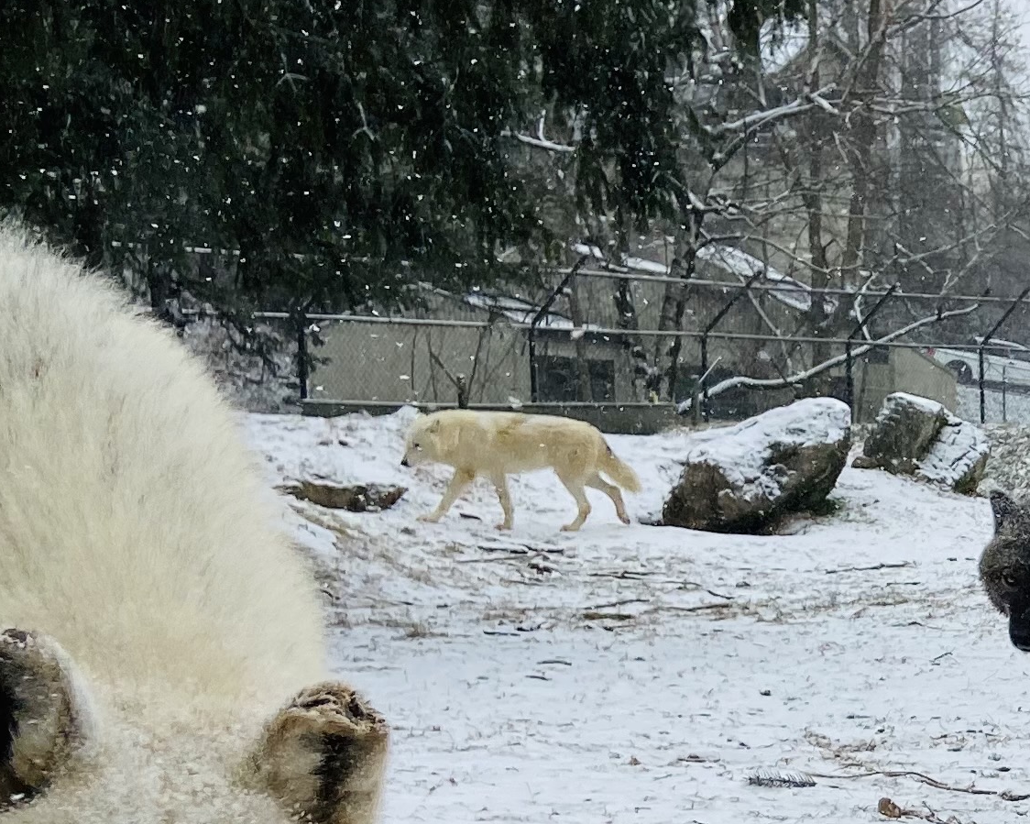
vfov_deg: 21.9
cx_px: 1068
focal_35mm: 69
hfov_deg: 25.9
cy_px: 629
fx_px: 2103
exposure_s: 1/1543
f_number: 1.8
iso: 32
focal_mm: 4.25
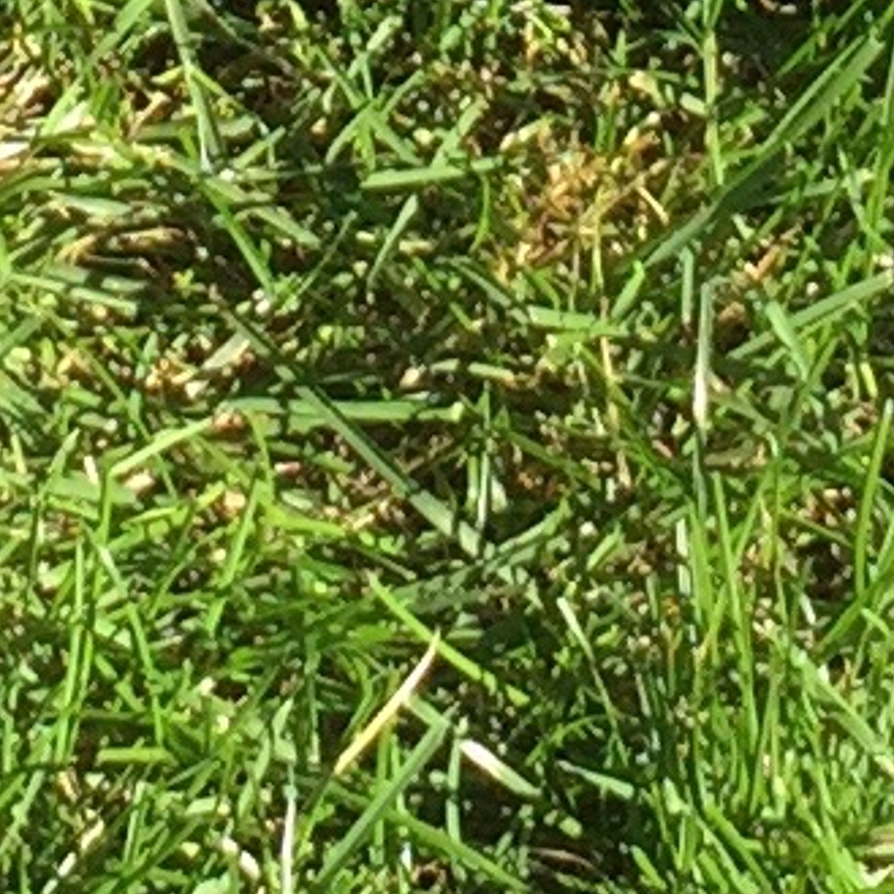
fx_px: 7422
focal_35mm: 254
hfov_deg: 6.9
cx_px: 264
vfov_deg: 6.6
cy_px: -1101
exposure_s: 1/599
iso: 32
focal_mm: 4.15
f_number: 2.2
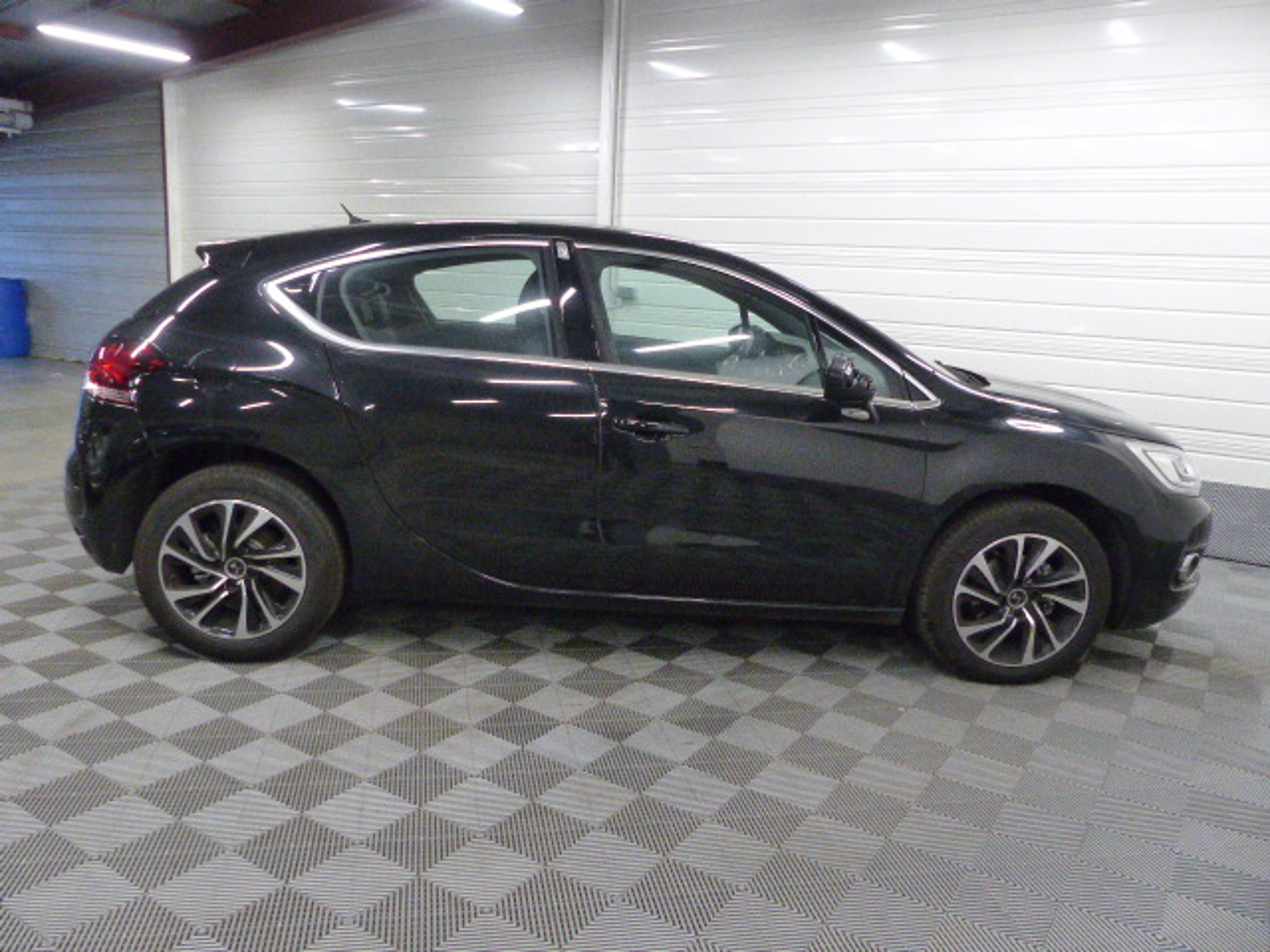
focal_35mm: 26
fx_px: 954
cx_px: 635
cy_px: 476
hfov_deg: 67.3
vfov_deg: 53.1
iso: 1250
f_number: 2.8
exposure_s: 1/100
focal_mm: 4.5
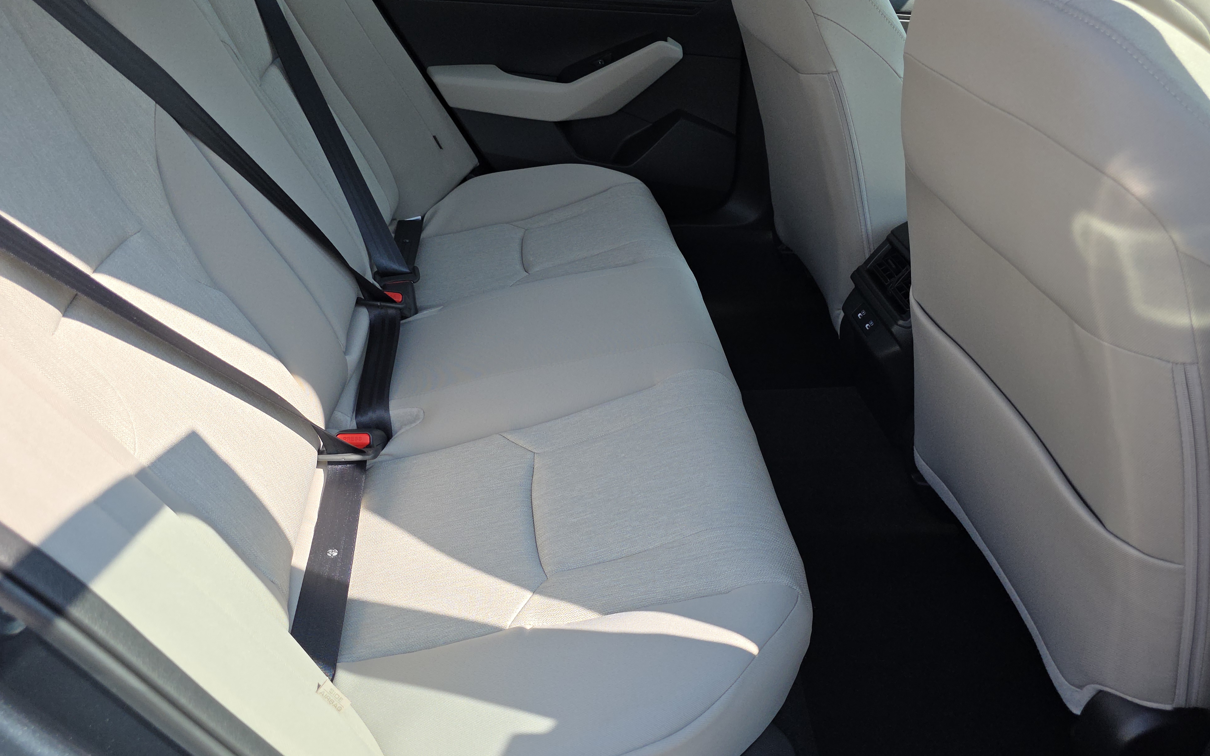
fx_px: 824
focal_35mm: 25
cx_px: 593
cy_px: 393
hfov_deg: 72.5
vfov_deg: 49.3
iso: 80
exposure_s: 1/1941
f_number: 1.7
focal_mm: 6.3
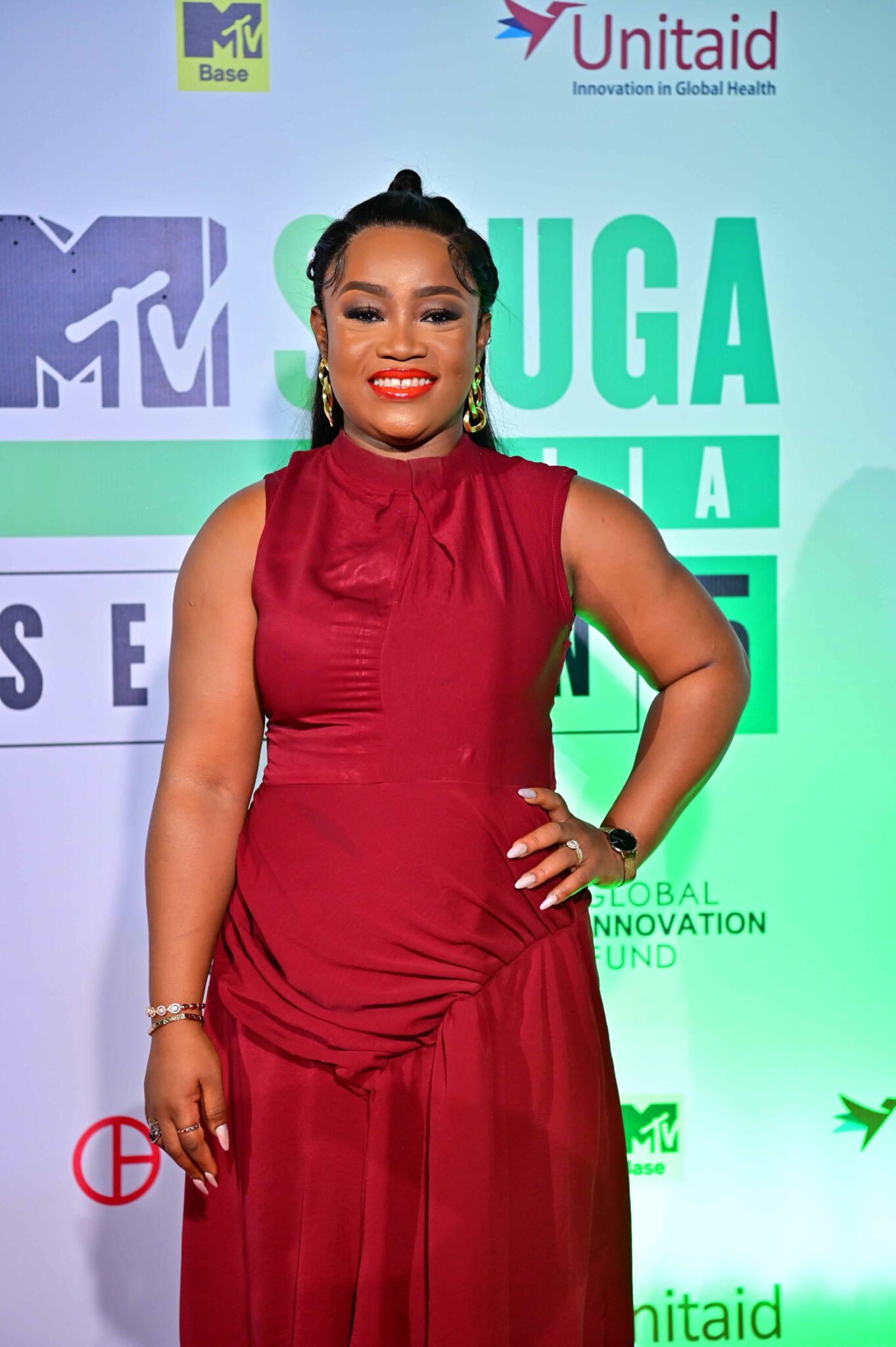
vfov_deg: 28.9
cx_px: 448
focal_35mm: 70
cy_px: 674
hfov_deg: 19.4
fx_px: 2616
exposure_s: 1/160
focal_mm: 70
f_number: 4
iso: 1600
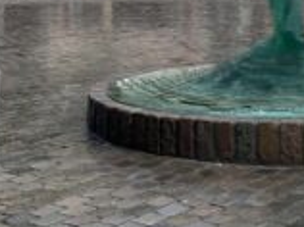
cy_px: -156
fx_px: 982
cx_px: 242
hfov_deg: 17.5
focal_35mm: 112
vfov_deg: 12.3
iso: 25
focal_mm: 4.25
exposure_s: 1/829
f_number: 1.8
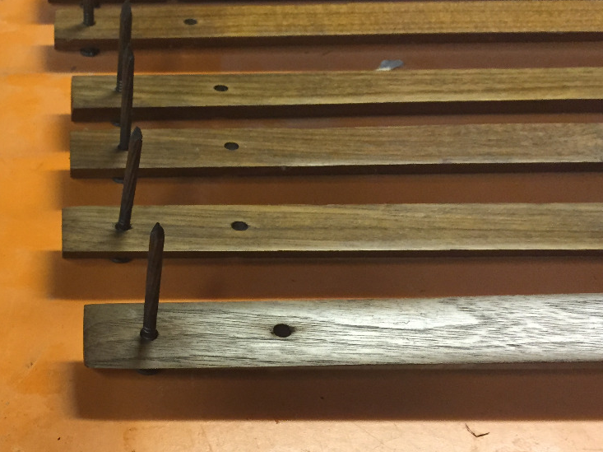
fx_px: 992
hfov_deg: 32.1
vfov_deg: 25.4
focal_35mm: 57
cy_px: 317
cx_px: 57
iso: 160
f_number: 2.2
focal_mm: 4.15
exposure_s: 1/30
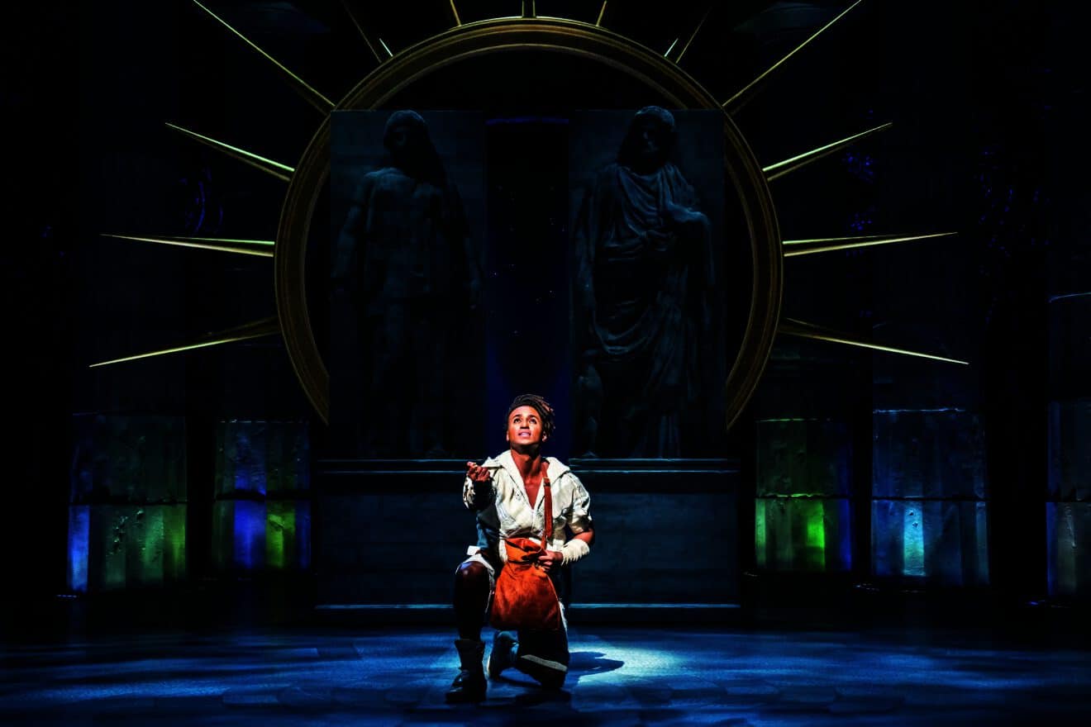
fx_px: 1515
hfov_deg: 39.6
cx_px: 546
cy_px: 364
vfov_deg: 27.0
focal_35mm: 50
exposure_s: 1/250
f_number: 6.3
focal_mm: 50
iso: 1250
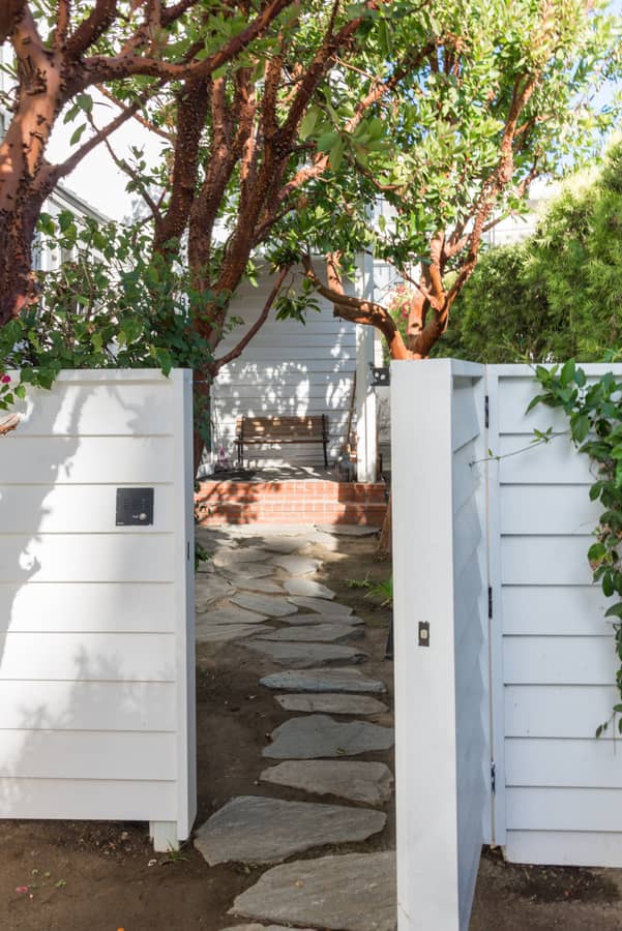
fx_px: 880
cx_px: 311
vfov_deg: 55.8
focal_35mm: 34
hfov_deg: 38.9
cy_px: 466
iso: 64
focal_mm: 34
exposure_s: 1/30
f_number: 14
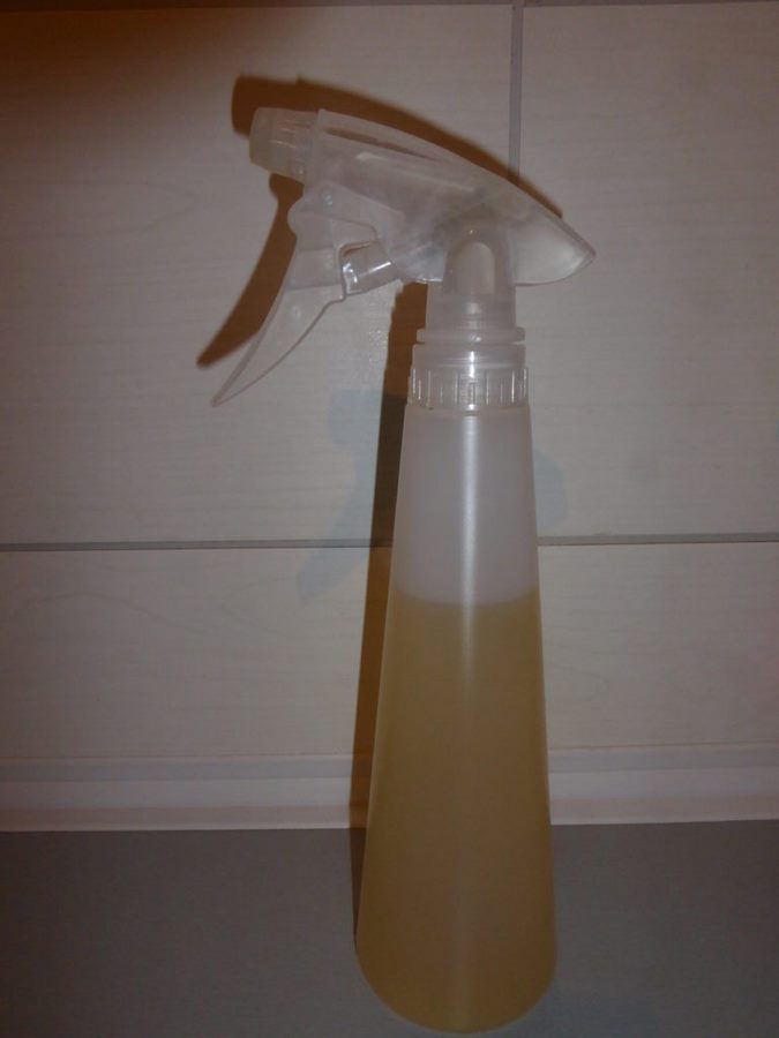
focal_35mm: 24
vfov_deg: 71.6
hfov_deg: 56.8
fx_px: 720
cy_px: 519
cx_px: 390
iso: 400
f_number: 6.3
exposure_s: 1/60
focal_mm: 4.3
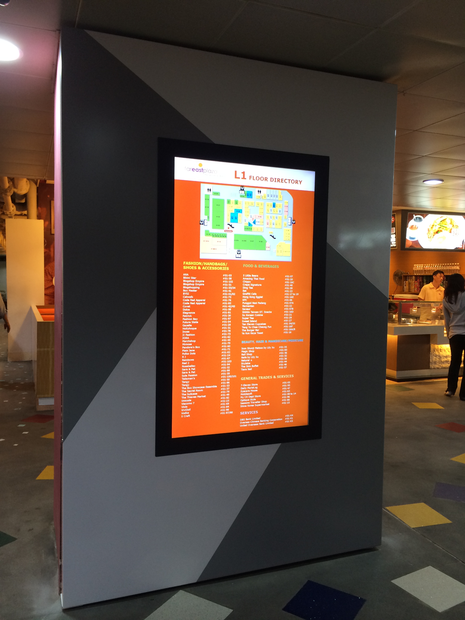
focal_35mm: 30
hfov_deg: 46.8
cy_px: 310
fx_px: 537
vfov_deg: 60.0
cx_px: 232
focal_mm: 4.12
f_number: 2.2
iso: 80
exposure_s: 1/30
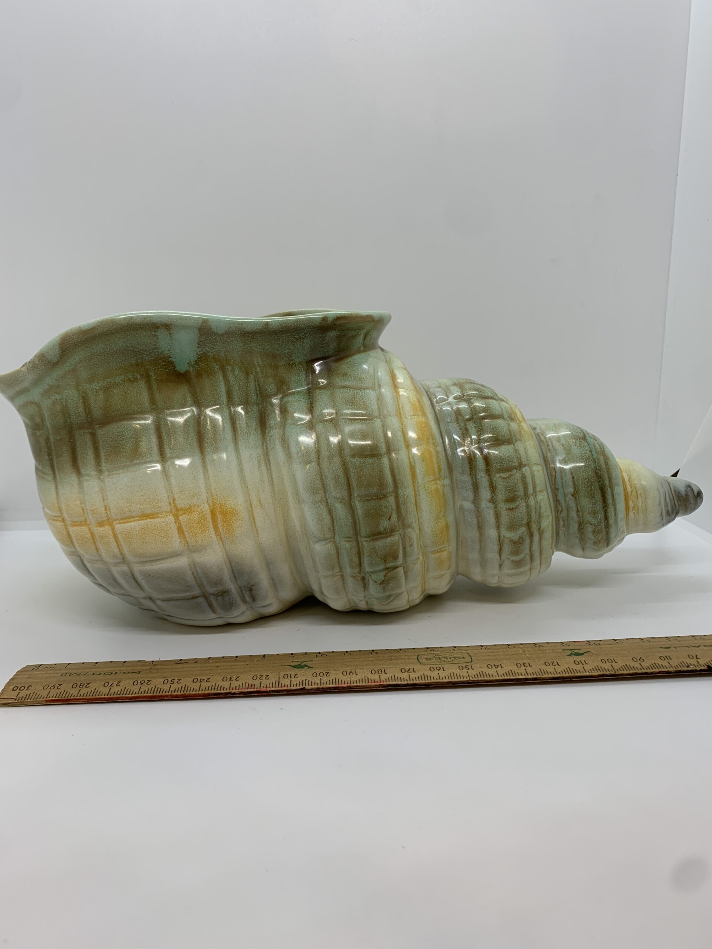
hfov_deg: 53.1
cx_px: 356
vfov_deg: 67.3
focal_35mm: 26
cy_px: 474
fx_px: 713
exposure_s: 1/110
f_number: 1.8
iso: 25
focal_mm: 4.25
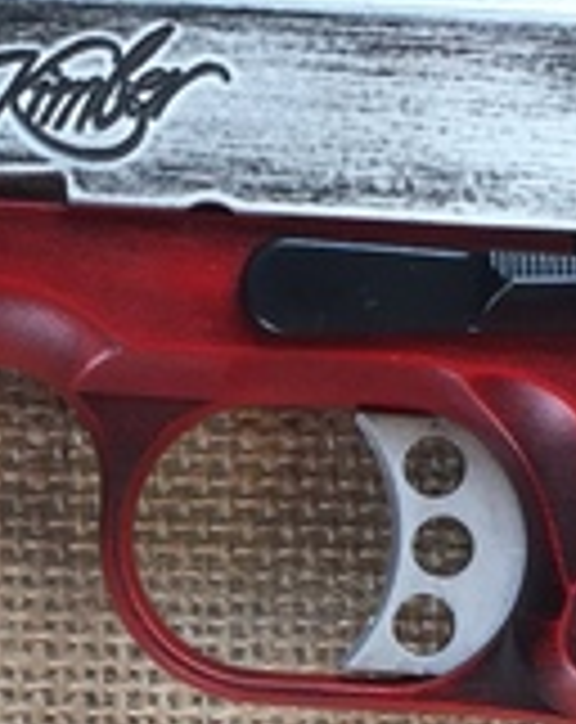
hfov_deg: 10.9
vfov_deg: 13.6
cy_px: 666
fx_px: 3016
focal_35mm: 141
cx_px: 194
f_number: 2.2
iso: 50
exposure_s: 1/120
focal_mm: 4.15
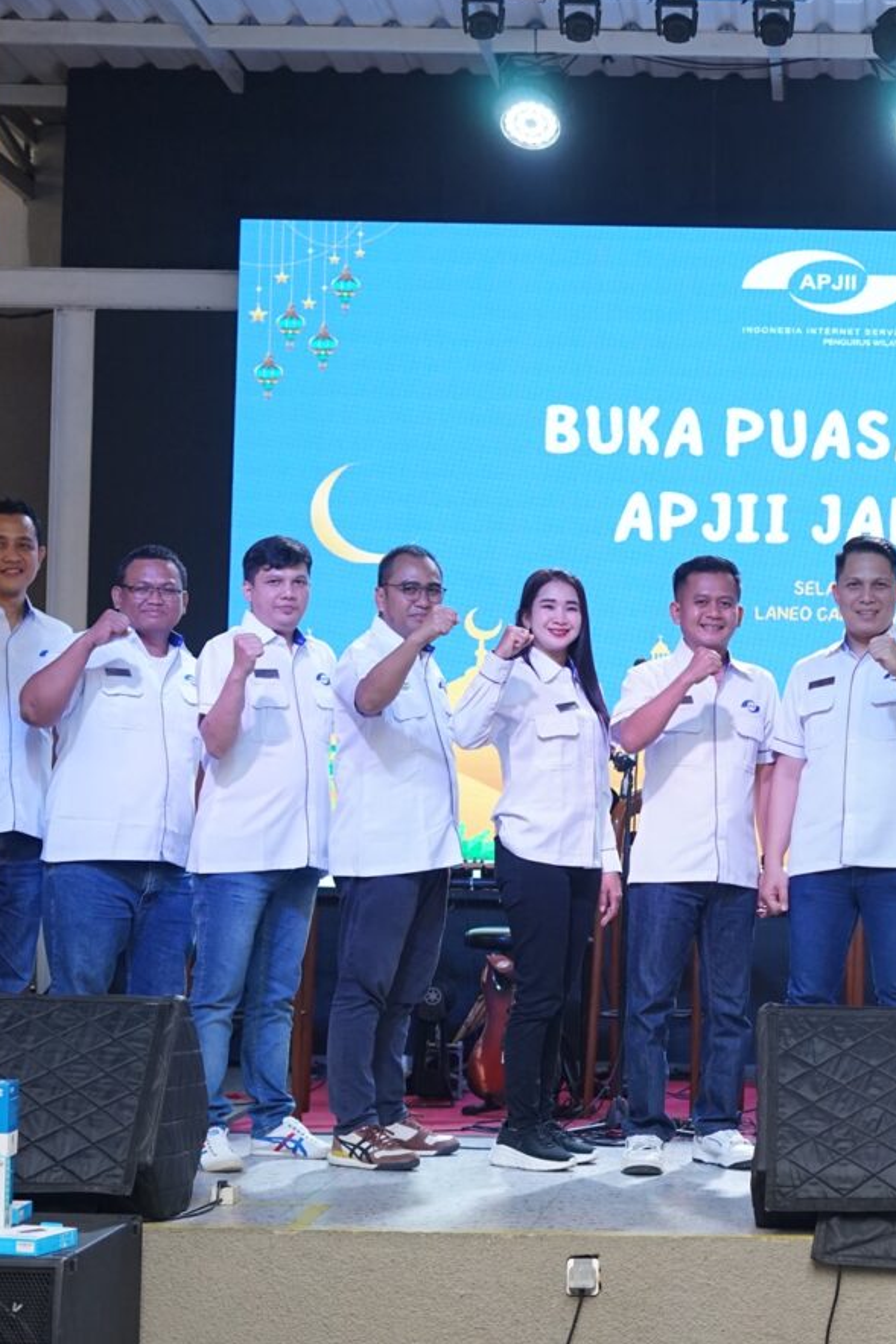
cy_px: 674
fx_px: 3246
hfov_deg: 15.4
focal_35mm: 87
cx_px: 913
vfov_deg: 23.4
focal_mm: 50
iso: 800
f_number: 2.8
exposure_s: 1/160
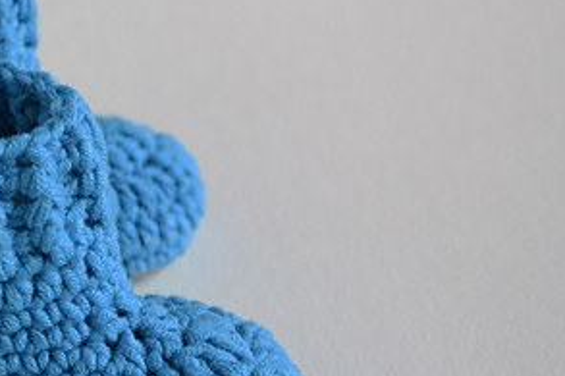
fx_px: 1851
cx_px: 13
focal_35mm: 118
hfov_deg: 17.0
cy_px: 186
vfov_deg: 11.6
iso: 1400
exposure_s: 1/125
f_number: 6.3
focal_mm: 36
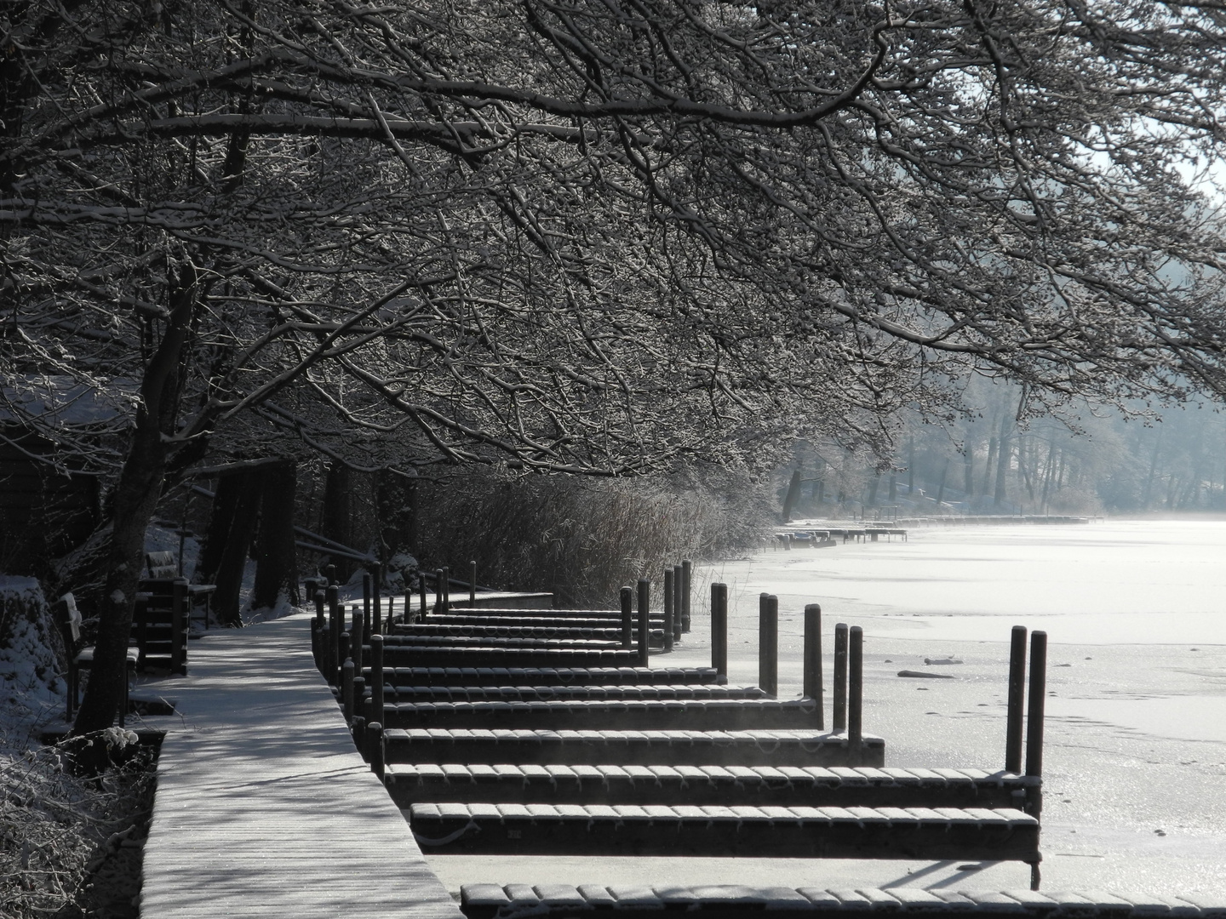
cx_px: 613
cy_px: 460
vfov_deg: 11.0
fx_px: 4781
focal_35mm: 135
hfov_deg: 14.6
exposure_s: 1/1600
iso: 100
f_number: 5
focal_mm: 28.9
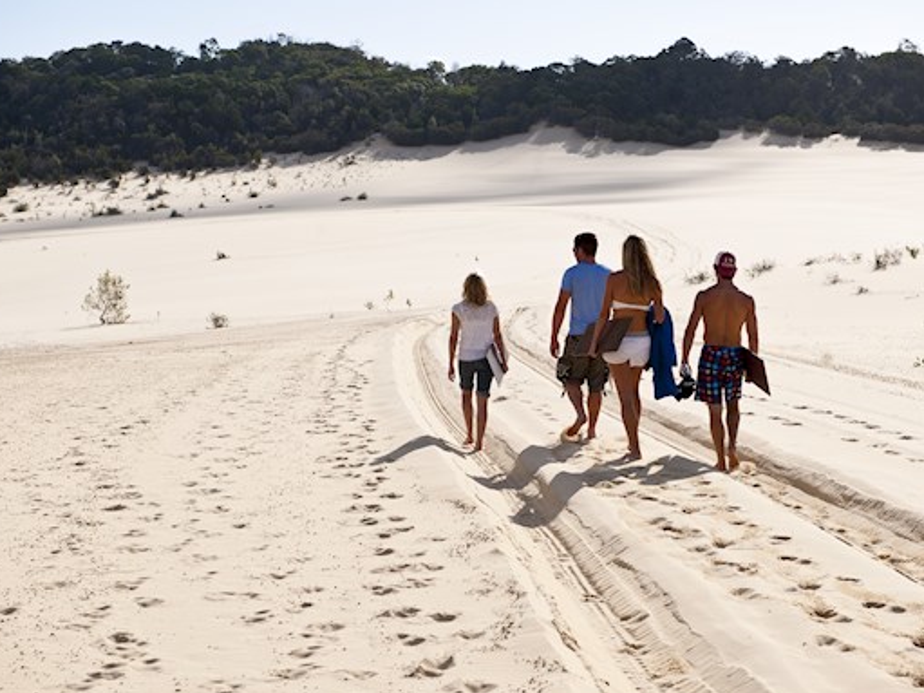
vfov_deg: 18.7
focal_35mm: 79
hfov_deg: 24.7
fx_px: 2108
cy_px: 355
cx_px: 486
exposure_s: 1/500
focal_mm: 70
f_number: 7.1
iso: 100
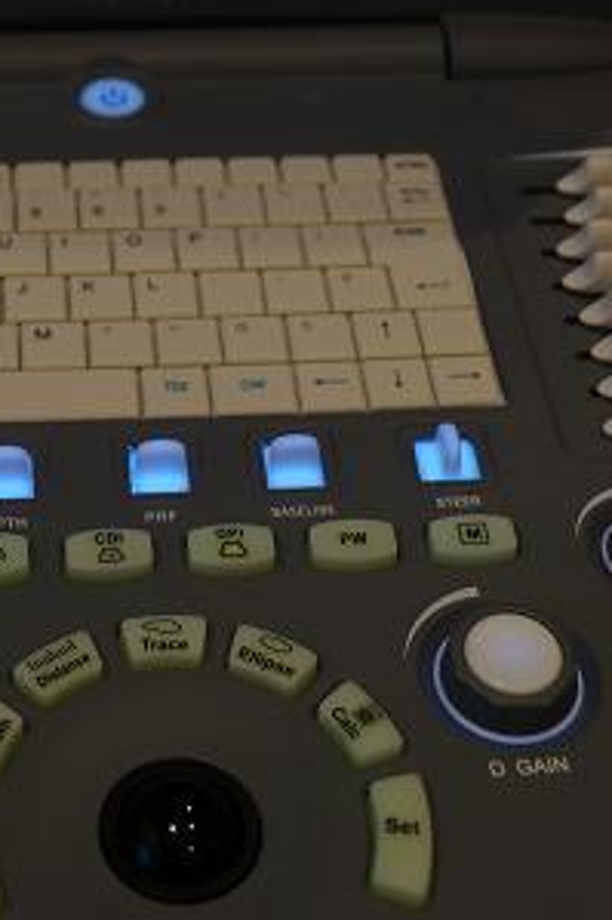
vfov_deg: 25.5
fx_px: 1889
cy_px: -66
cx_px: 135
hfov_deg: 18.3
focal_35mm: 74
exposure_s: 1/60
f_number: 4
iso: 320
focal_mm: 20
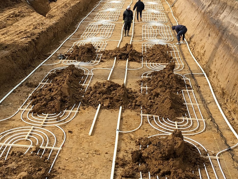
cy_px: 63
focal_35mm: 60
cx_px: 88
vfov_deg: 24.3
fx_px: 412
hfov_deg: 32.0
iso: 25
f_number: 2.2
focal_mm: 4.15
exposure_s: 1/950
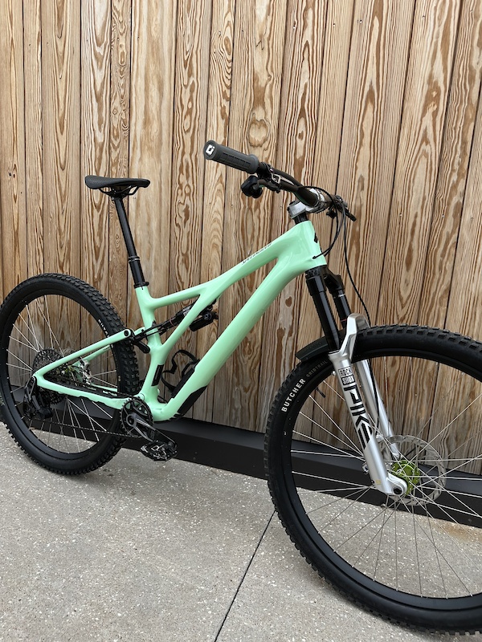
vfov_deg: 71.6
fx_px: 446
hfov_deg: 56.8
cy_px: 321
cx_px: 241
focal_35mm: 24
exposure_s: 1/1988
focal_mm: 6.86
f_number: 1.78
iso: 80
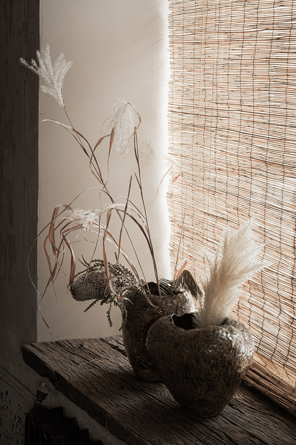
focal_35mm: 59
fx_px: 729
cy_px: 222
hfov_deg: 23.0
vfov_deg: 34.0
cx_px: 148
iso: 100
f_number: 10
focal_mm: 59
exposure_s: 1/4
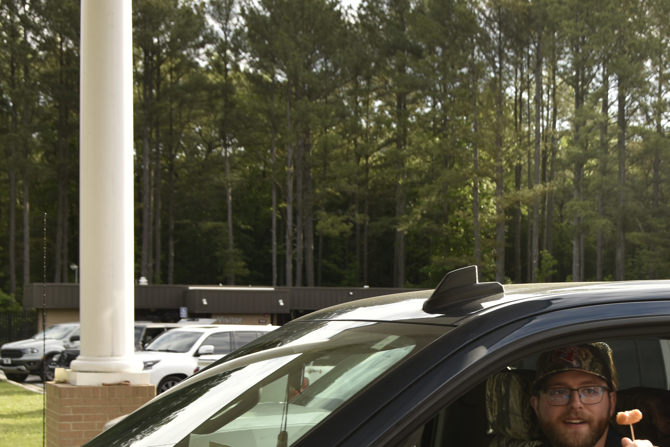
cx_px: 472
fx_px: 1247
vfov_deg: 20.2
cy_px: 330
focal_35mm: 67
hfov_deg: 29.8
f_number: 6.3
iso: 100
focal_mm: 28
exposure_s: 1/160
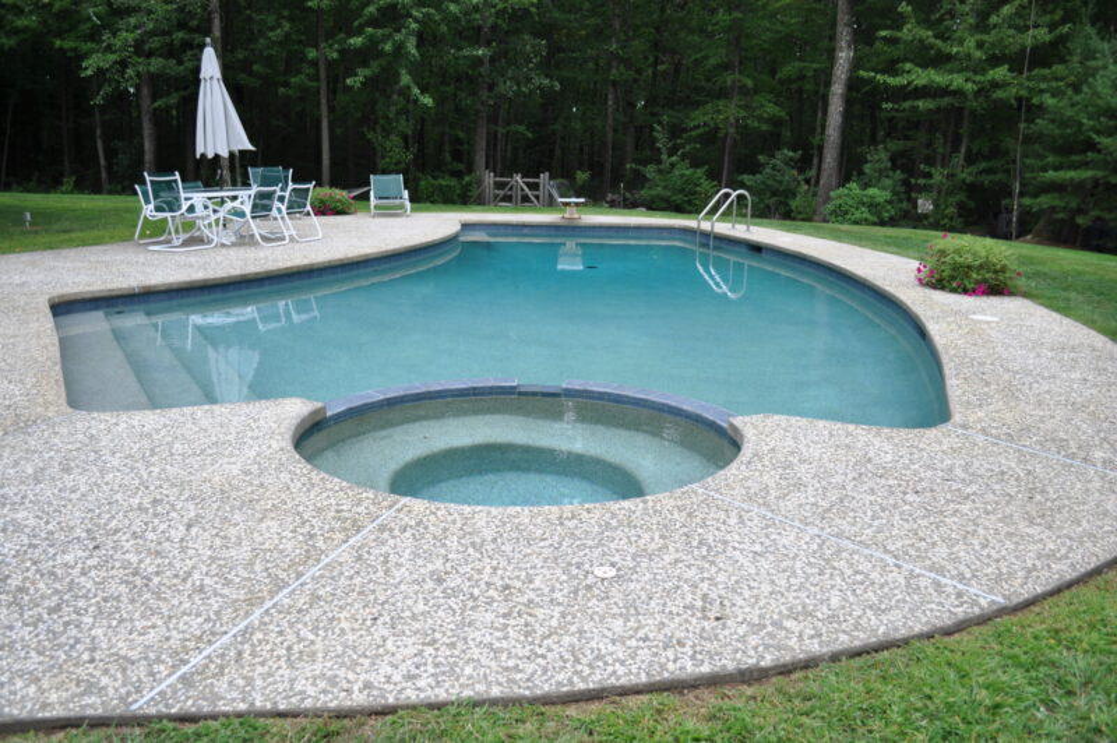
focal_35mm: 30
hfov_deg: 62.0
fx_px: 930
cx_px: 558
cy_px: 372
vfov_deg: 43.5
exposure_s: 1/60
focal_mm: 20
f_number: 4
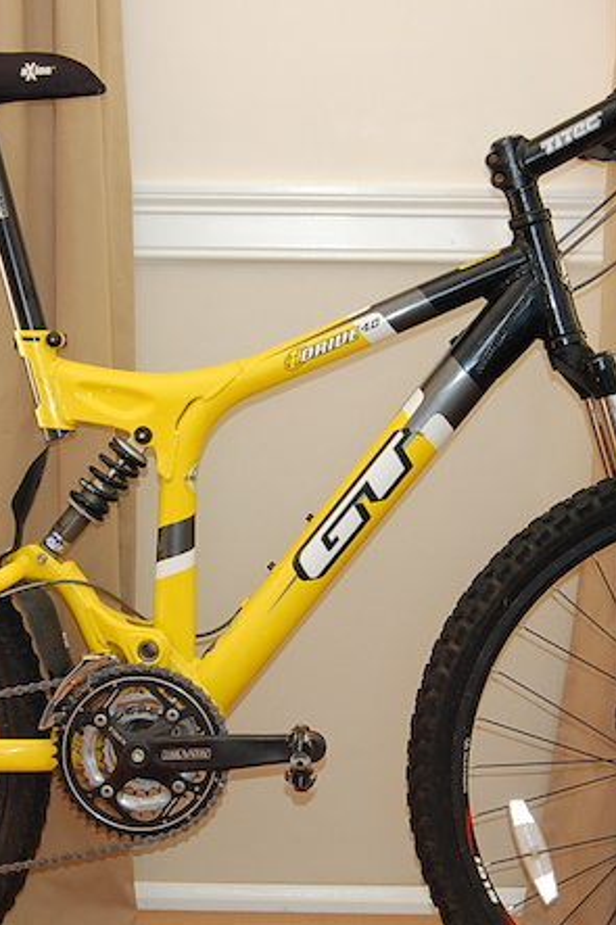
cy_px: 547
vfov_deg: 24.2
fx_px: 2155
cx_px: 251
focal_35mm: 84
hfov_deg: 16.3
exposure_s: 1/10
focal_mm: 31
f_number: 6.3
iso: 800
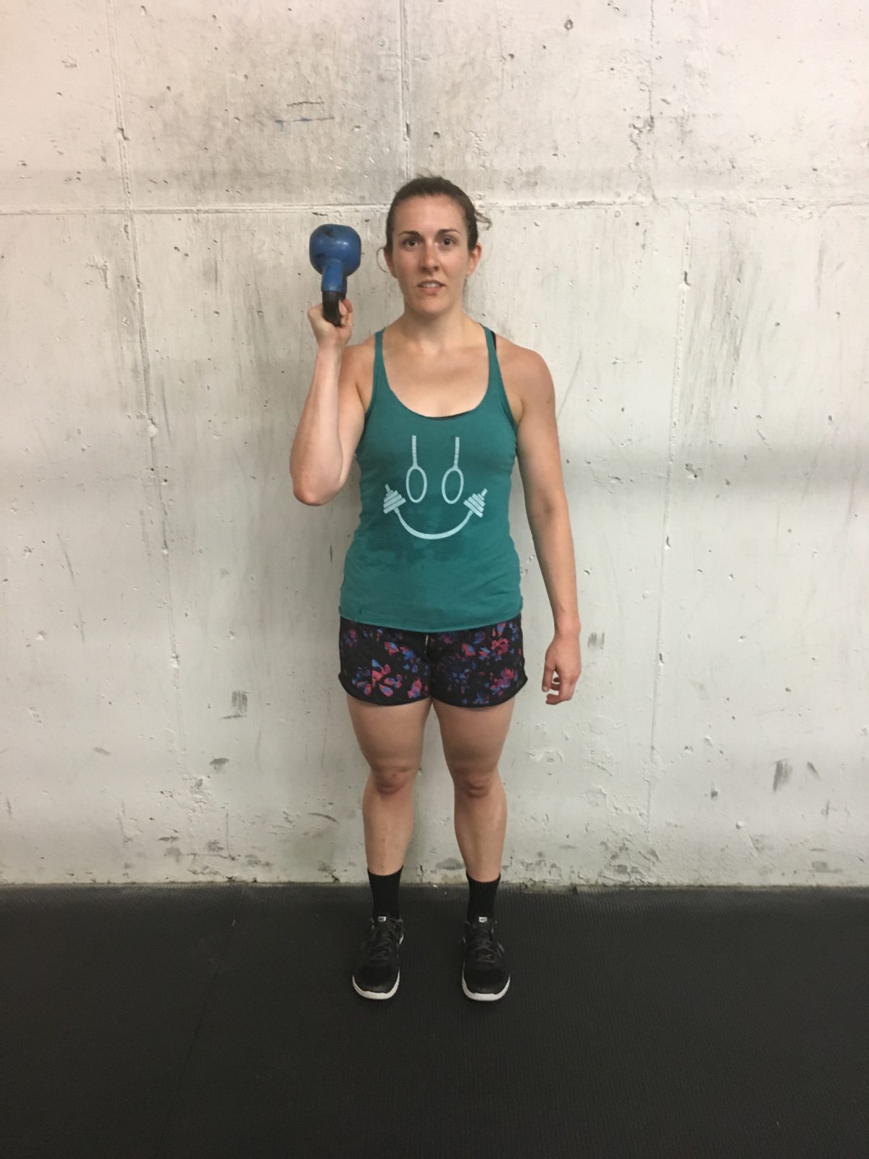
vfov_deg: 61.7
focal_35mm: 29
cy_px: 580
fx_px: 971
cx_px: 434
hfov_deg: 48.2
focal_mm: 4.15
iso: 200
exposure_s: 1/15
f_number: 2.2
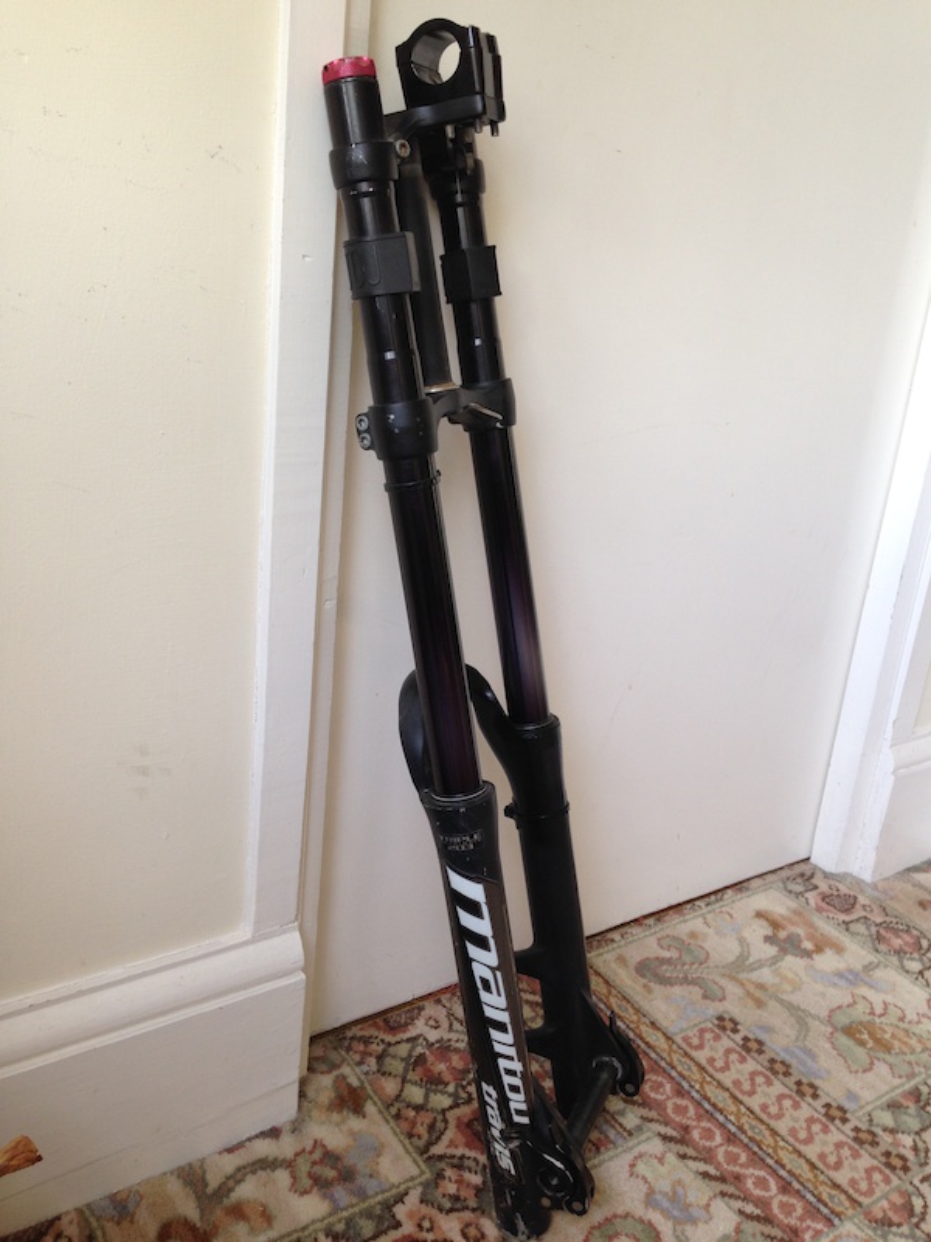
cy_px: 621
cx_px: 466
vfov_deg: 55.4
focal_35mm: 33
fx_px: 1183
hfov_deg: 42.9
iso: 50
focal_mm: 4.12
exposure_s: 1/24
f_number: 2.4
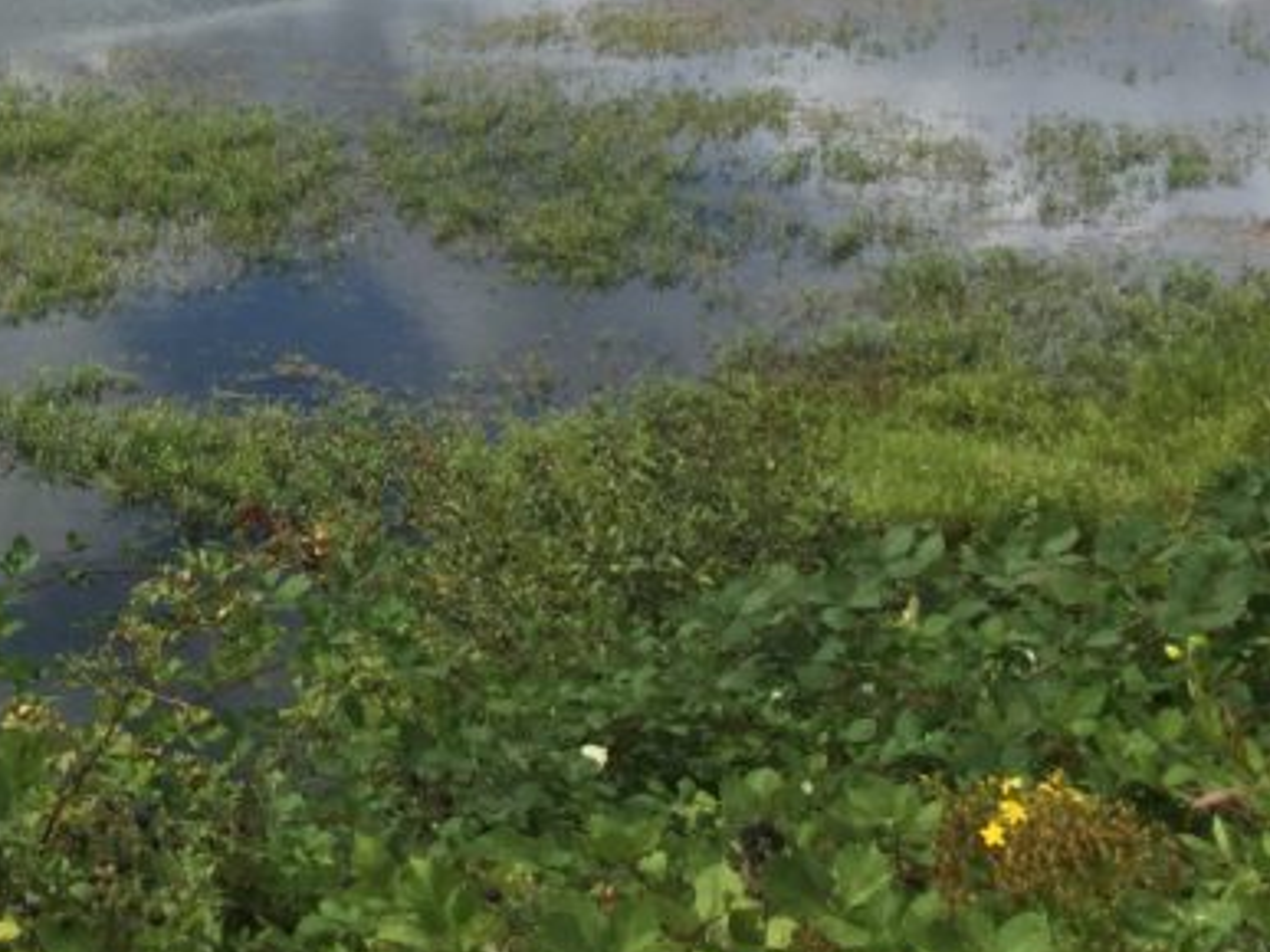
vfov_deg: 17.1
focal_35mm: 82
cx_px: -144
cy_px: -213
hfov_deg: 22.4
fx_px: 3008
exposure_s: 1/1597
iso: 25
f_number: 2.4
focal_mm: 3.3
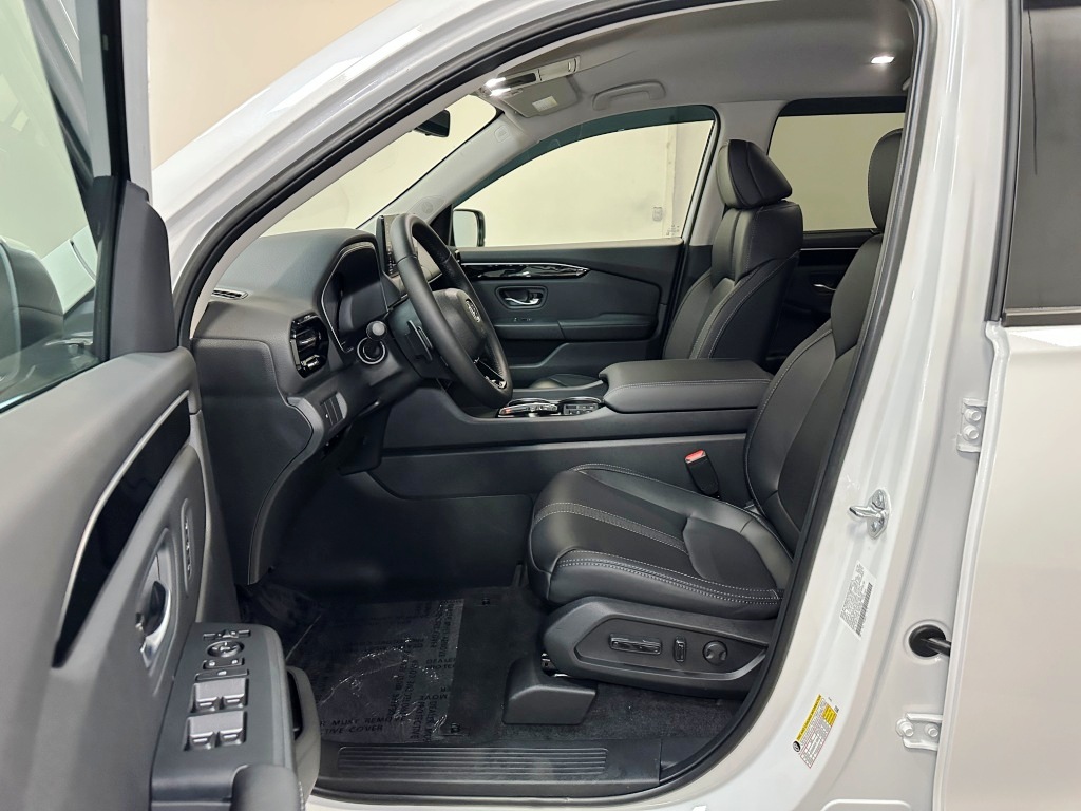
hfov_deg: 71.6
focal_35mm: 24
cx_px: 540
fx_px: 749
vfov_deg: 56.8
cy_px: 406
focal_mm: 6.86
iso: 500
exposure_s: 1/60
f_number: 1.78
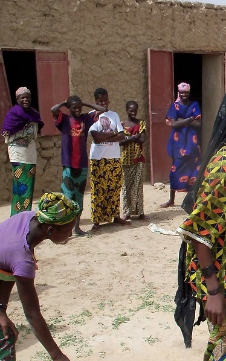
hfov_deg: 19.2
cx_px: 302
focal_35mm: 62
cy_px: 211
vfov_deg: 32.9
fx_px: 611
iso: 80
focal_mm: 6.3
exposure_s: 1/640
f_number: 5.5
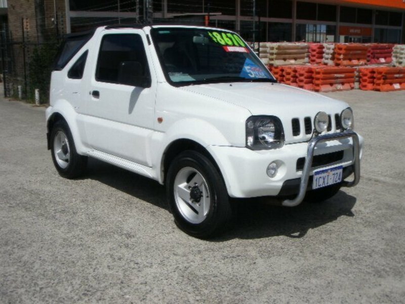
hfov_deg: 49.0
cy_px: 152
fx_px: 445
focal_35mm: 38
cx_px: 202
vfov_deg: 37.7
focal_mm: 6.7
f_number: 6.6
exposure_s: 1/400
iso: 50
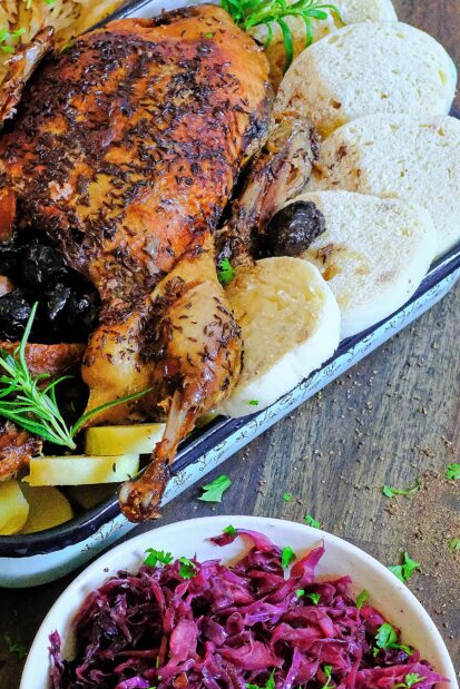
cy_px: 356
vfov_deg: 14.8
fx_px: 2662
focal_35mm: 139
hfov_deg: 9.9
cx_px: 130
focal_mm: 56
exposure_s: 1/80
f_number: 6.4
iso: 12800
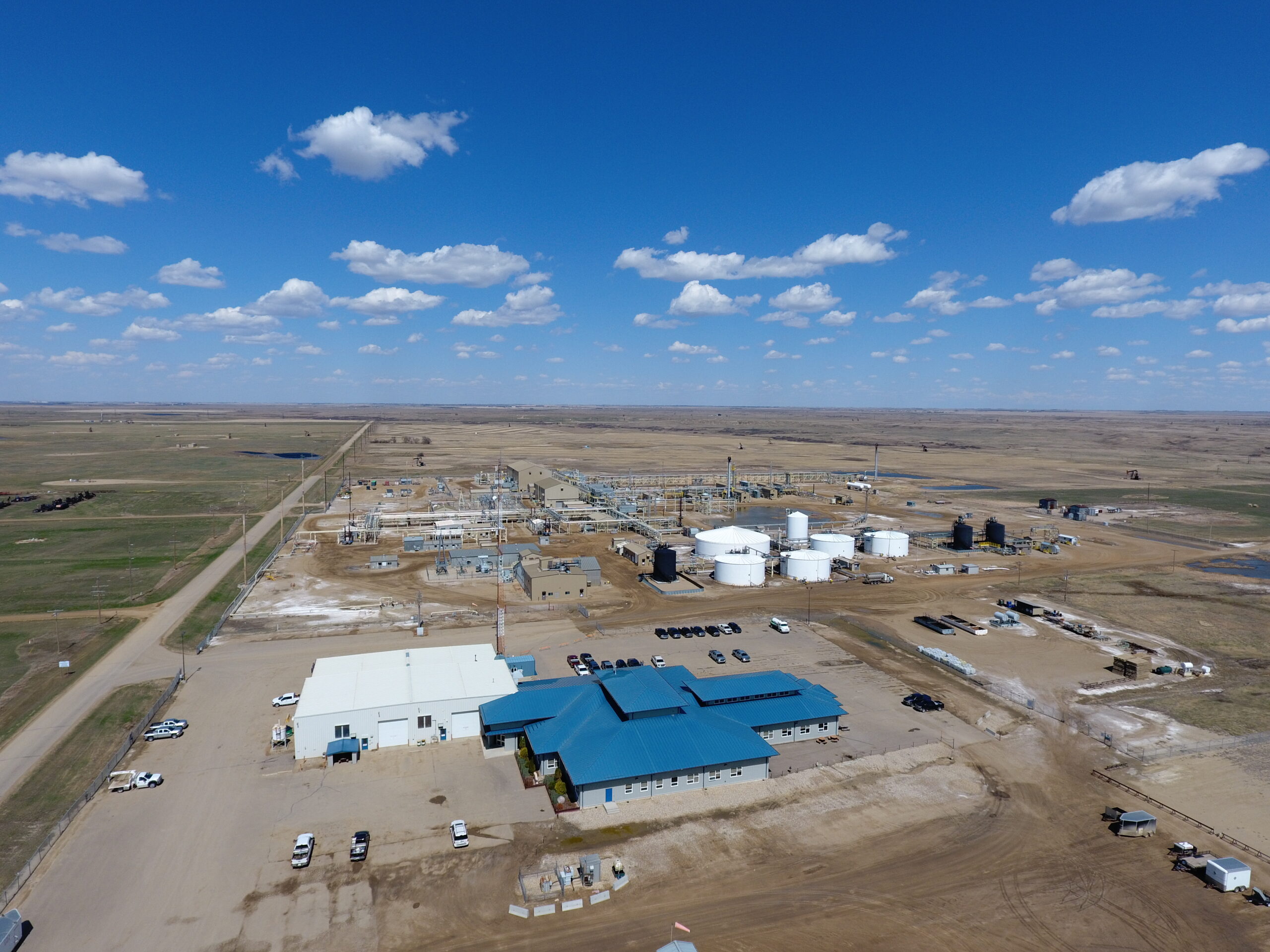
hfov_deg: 81.7
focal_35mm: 20
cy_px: 476
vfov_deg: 66.0
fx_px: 734
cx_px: 635
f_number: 2.8
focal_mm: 3.61
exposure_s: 1/1634
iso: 100
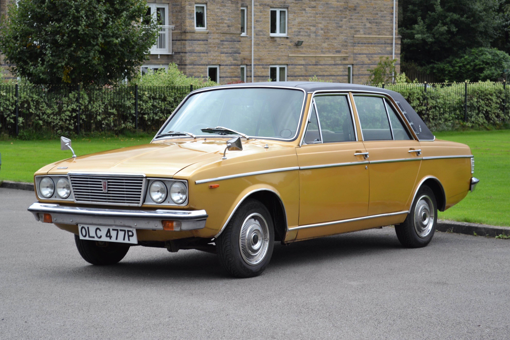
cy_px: 170
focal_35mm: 82
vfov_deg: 16.6
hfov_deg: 24.6
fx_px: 1169
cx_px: 255
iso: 100
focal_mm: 55
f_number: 5.6
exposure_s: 1/125
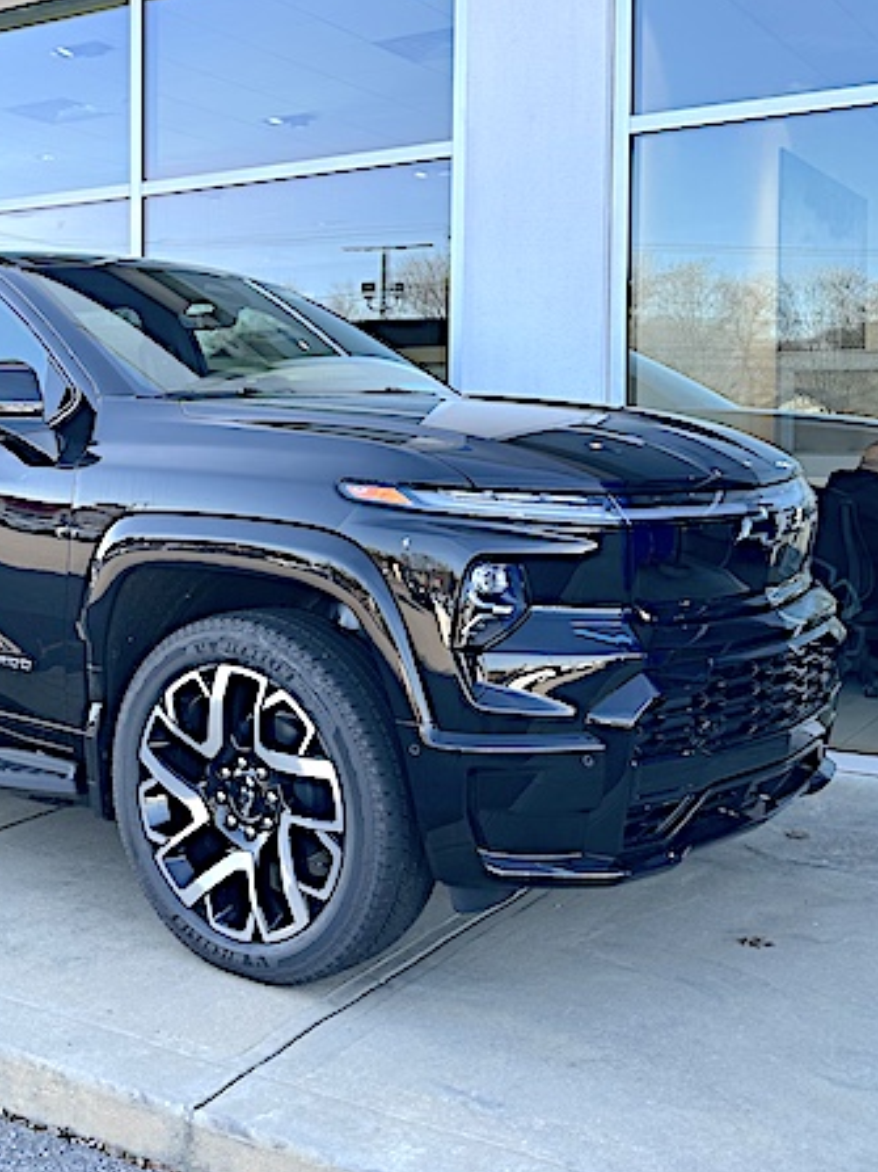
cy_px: 451
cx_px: 160
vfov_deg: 43.6
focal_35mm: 43
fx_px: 1455
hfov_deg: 32.5
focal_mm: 6.86
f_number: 1.78
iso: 80
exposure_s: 1/694
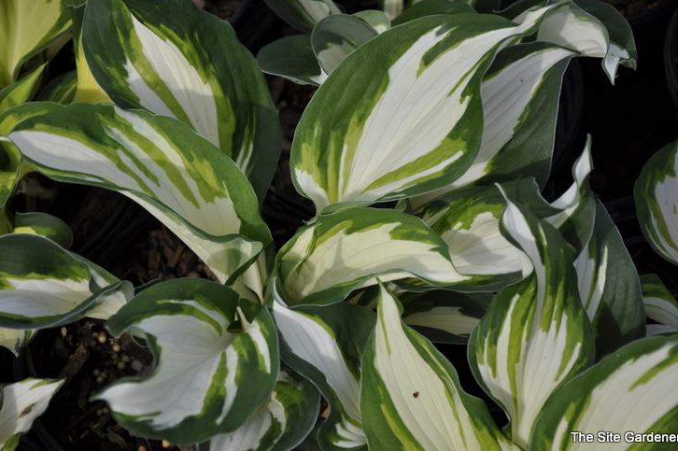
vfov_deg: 7.9
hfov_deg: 11.9
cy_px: 212
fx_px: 3266
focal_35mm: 174
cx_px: 326
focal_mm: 105
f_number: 5.6
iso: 220
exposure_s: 1/500
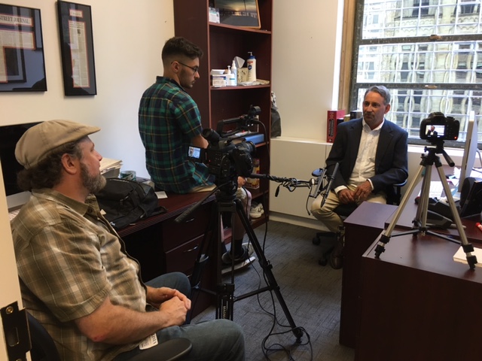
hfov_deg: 61.7
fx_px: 404
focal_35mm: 29
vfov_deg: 48.2
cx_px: 241
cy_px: 180
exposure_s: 1/30
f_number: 2.2
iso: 100
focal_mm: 4.15
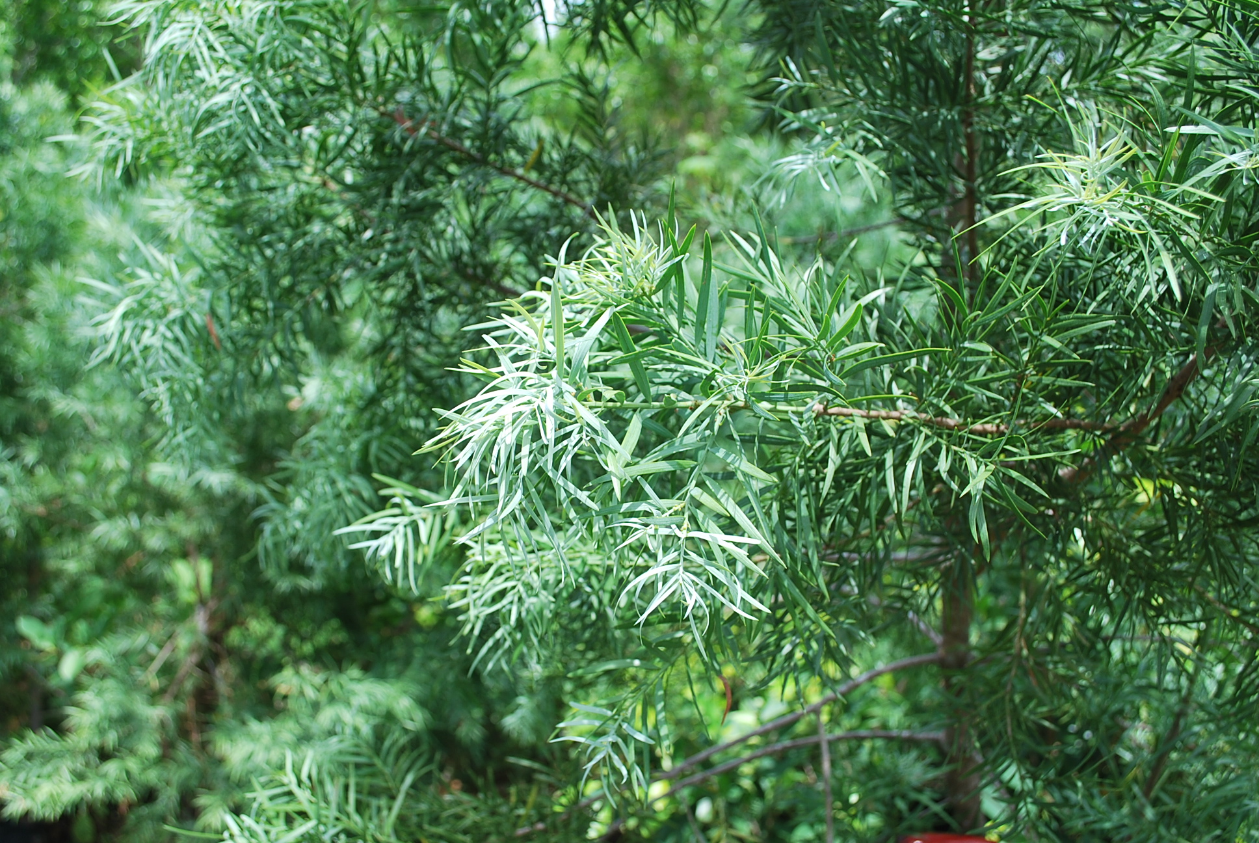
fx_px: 1155
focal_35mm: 33
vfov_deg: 40.1
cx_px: 630
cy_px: 422
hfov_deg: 57.2
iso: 100
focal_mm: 22
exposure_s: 1/125
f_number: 5.6
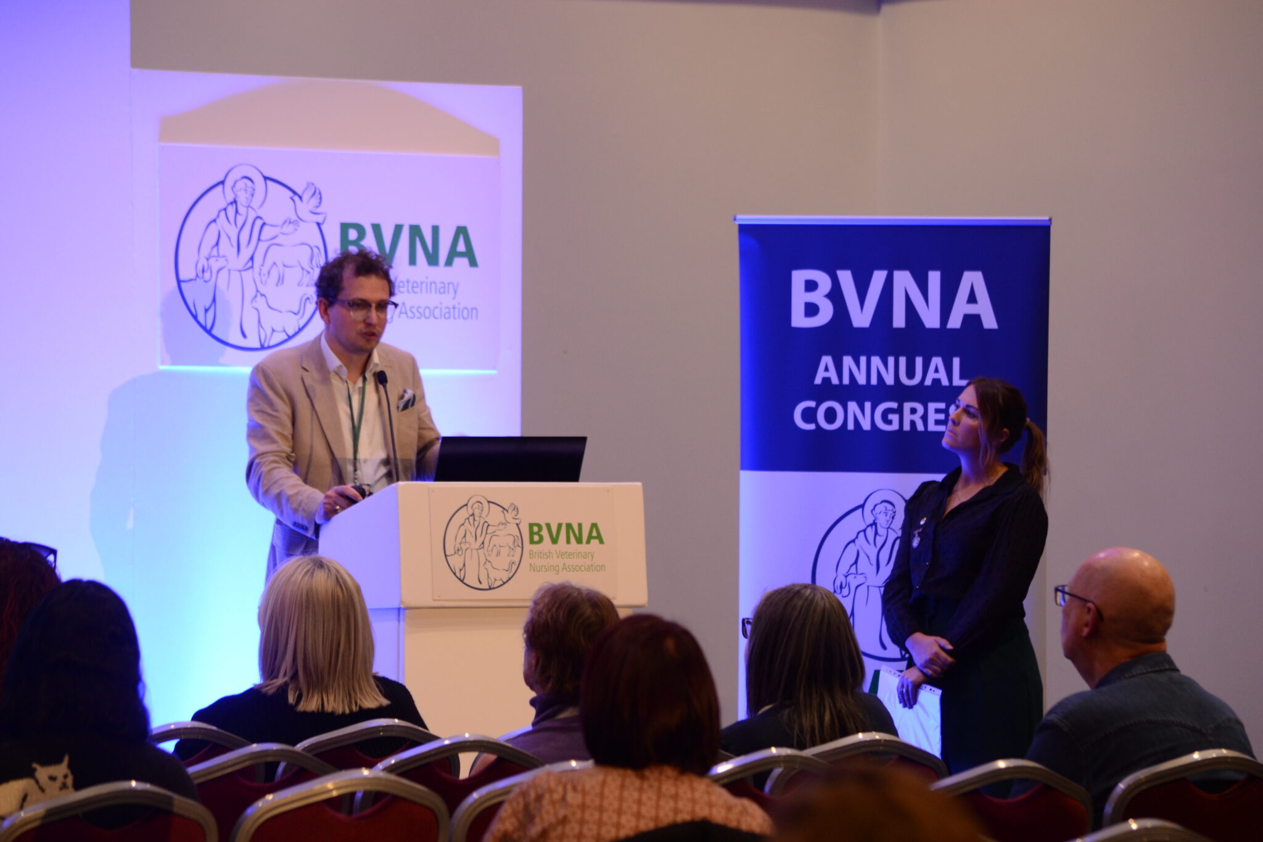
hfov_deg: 11.0
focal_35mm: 188
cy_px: 421
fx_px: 6577
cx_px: 632
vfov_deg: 7.3
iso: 400
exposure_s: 1/13
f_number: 4.8
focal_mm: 125
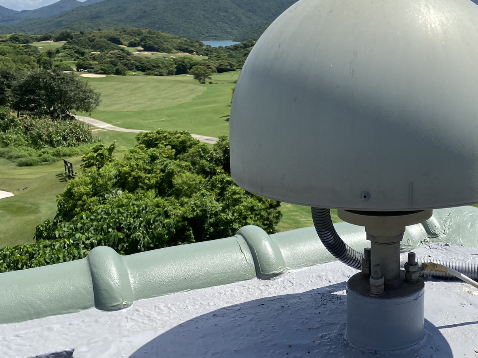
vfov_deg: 32.2
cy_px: 198
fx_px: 621
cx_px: 386
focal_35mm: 45
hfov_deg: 40.3
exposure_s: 1/3610
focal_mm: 4.25
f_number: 1.8
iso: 32
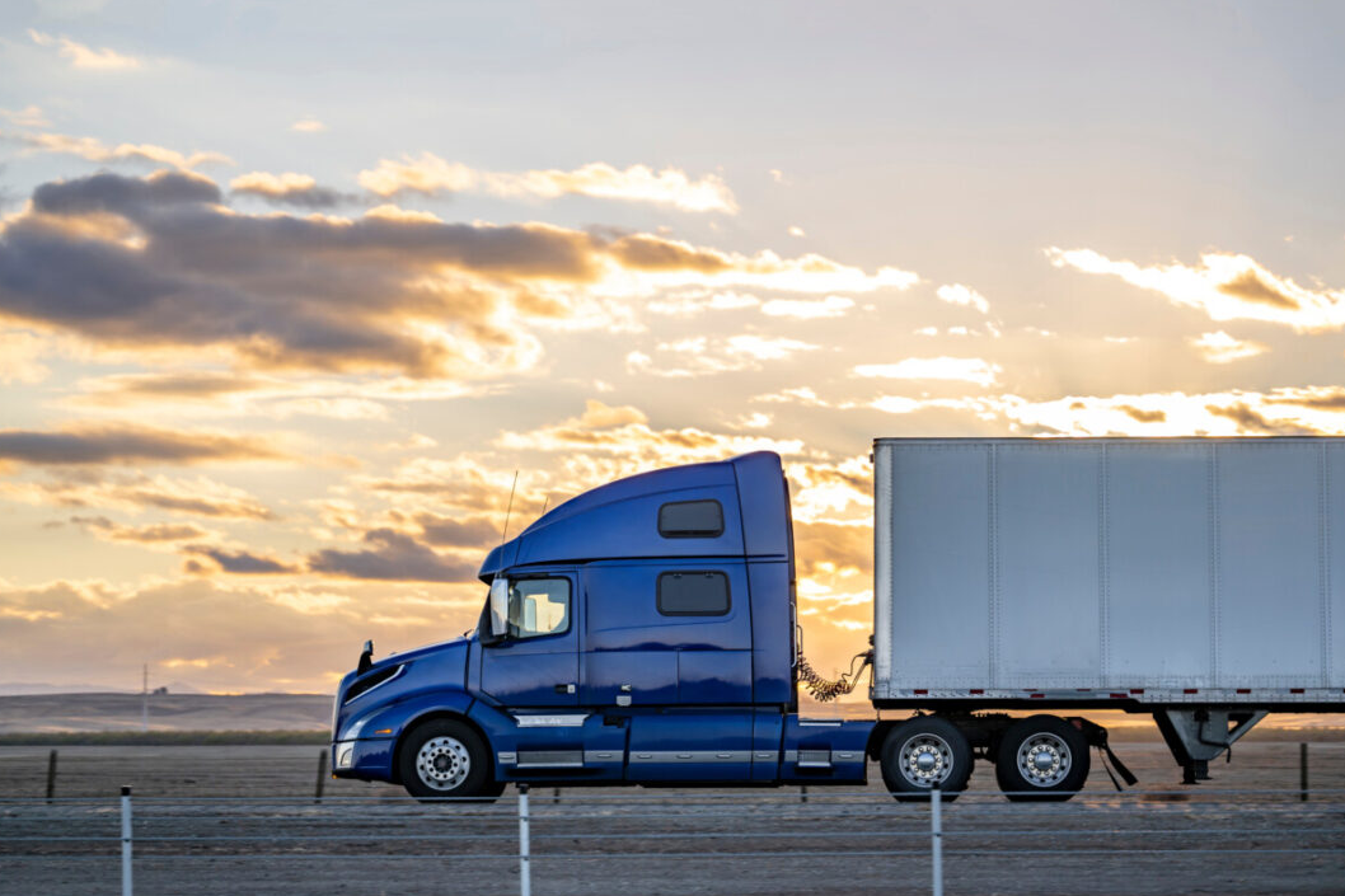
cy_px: 449
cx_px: 670
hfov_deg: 19.3
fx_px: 3959
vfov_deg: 12.9
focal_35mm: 106
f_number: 2.8
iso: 64
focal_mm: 105
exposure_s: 1/800
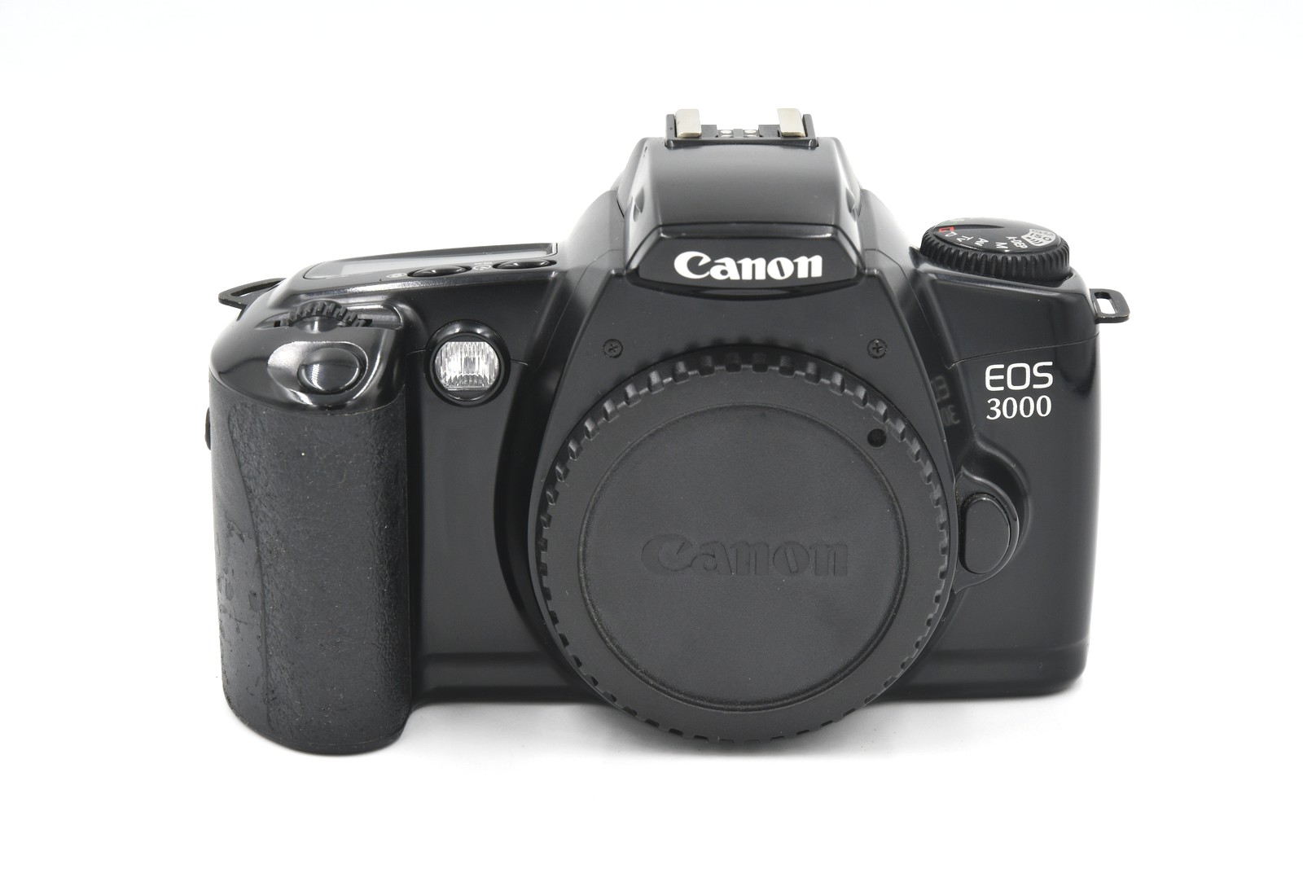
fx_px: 3800
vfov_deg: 13.0
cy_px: 434
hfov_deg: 19.5
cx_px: 652
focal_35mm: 105
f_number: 11
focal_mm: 70
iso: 400
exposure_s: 1/100
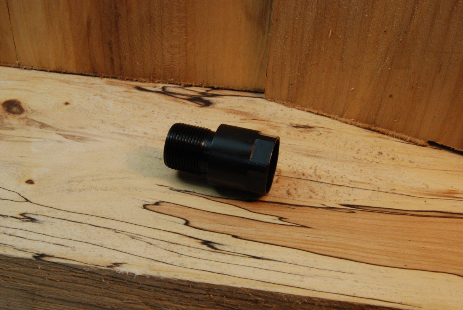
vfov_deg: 28.1
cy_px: 155
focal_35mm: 48
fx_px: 618
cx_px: 232
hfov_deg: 41.1
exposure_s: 1/10
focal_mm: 32
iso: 200
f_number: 22
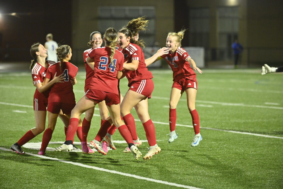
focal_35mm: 160
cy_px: 94
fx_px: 1258
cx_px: 142
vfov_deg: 8.6
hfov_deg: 12.8
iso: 3200
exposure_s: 1/640
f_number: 2.8
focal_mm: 160
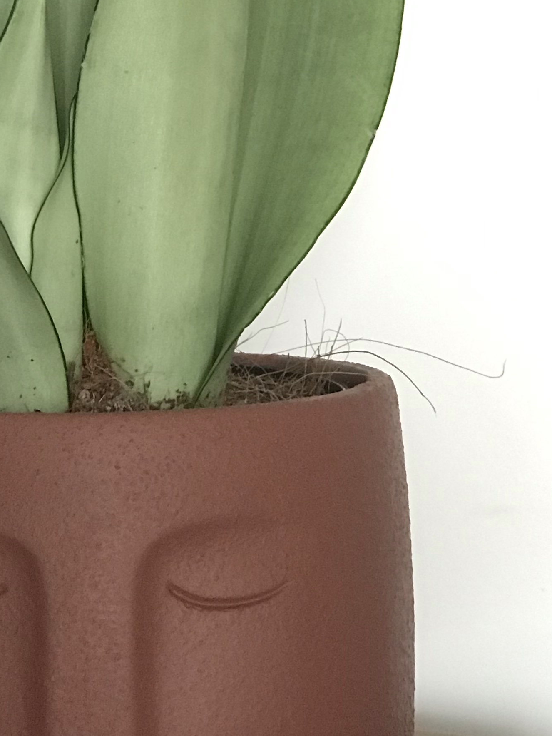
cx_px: 108
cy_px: 181
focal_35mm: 130
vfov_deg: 15.1
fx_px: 2764
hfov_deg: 11.4
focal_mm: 6.6
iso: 200
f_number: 2.8
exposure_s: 1/50
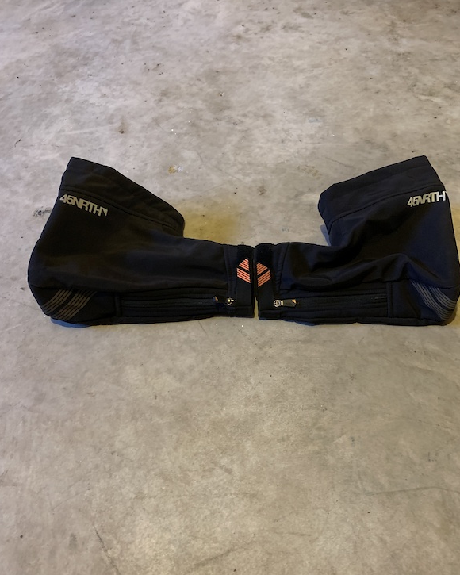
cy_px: 271
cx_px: 235
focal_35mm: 28
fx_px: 476
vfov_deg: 62.2
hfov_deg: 51.5
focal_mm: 4.25
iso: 500
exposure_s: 1/30
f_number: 1.8
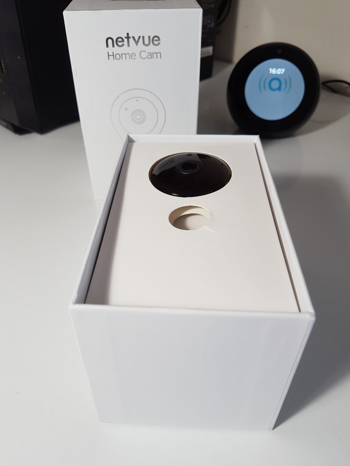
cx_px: 175
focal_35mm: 26
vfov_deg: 67.3
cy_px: 233
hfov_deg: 53.1
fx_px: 351
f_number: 1.7
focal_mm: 4.2
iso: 50
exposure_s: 1/50
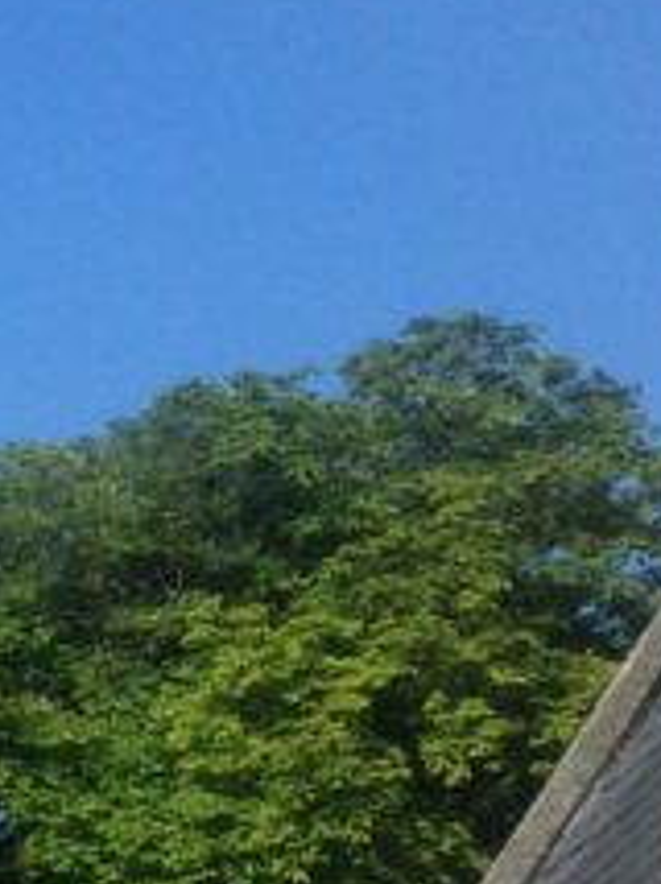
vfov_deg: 12.5
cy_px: 603
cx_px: -801
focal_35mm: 158
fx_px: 4031
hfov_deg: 8.7
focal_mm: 4.12
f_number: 2.4
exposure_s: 1/1595
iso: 50
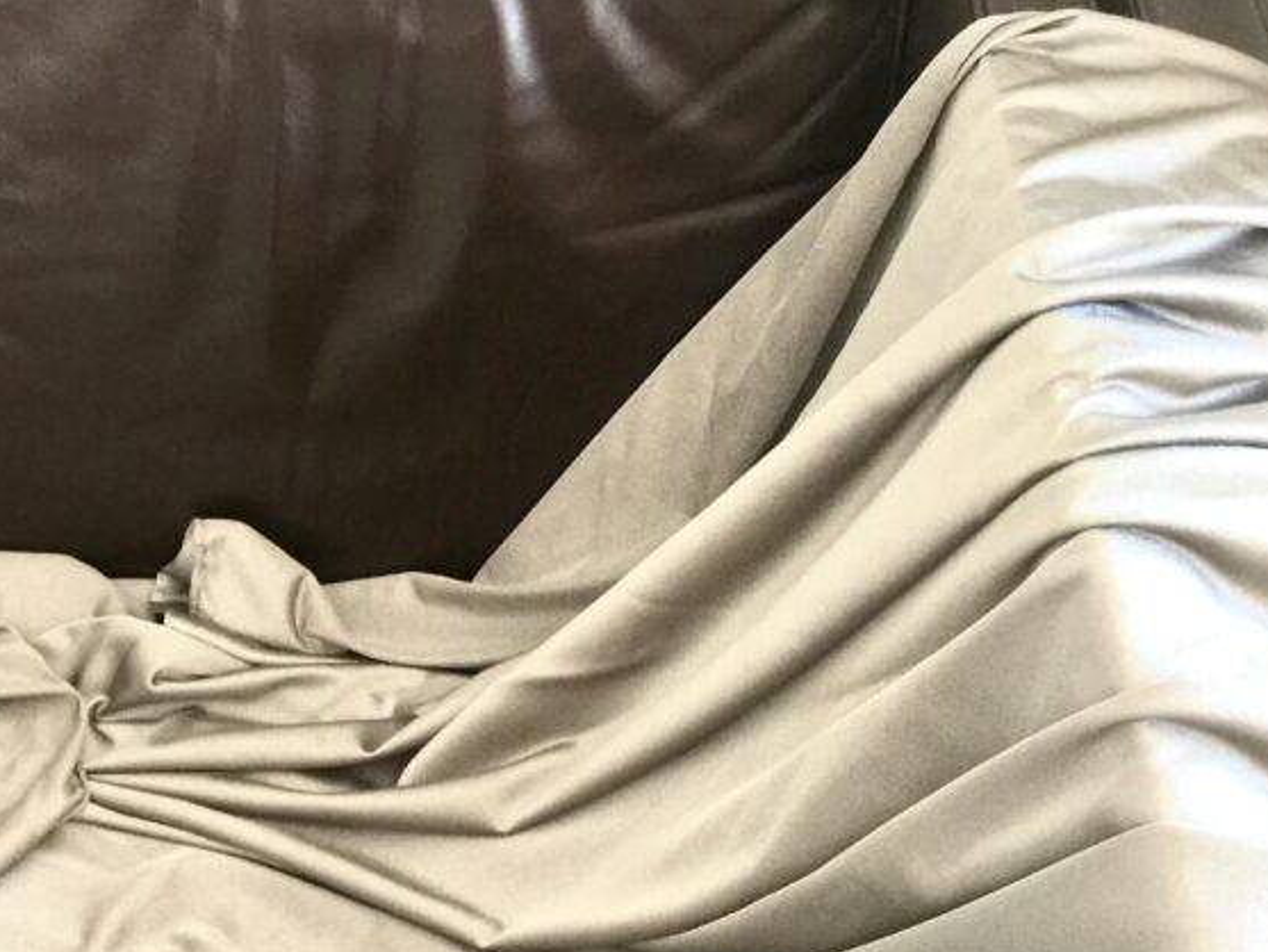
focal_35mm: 57
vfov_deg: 25.5
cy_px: 651
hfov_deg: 33.0
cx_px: 282
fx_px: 2088
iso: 64
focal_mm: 3.3
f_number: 2.4
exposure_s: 1/33
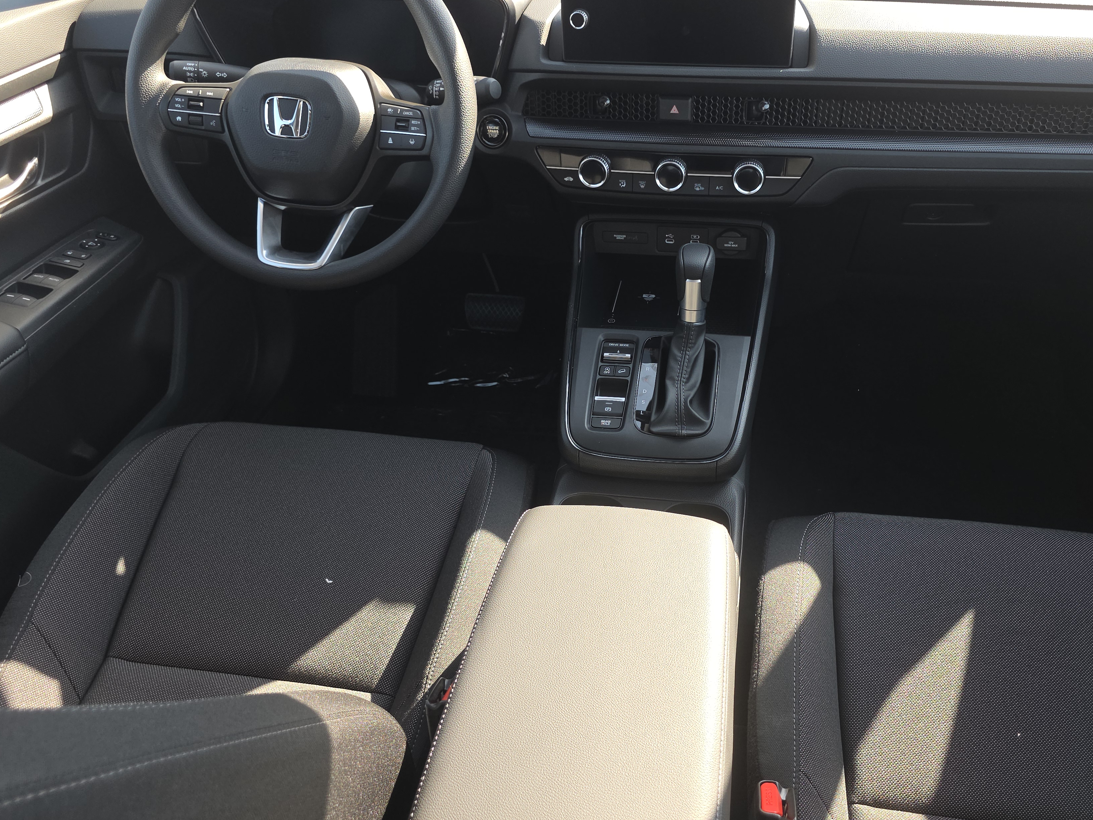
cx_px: 635
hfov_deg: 63.1
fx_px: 884
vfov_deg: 49.7
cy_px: 373
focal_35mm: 28
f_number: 1.7
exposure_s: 1/180
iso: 32
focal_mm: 6.3
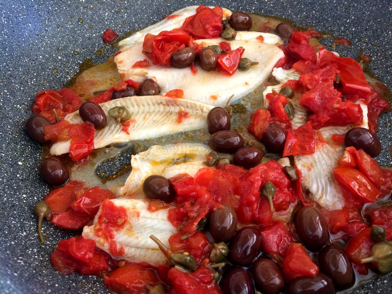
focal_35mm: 29
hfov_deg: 61.7
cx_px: 196
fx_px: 328
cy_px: 147
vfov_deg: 48.2
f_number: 2.2
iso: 125
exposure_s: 1/33
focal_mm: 4.15
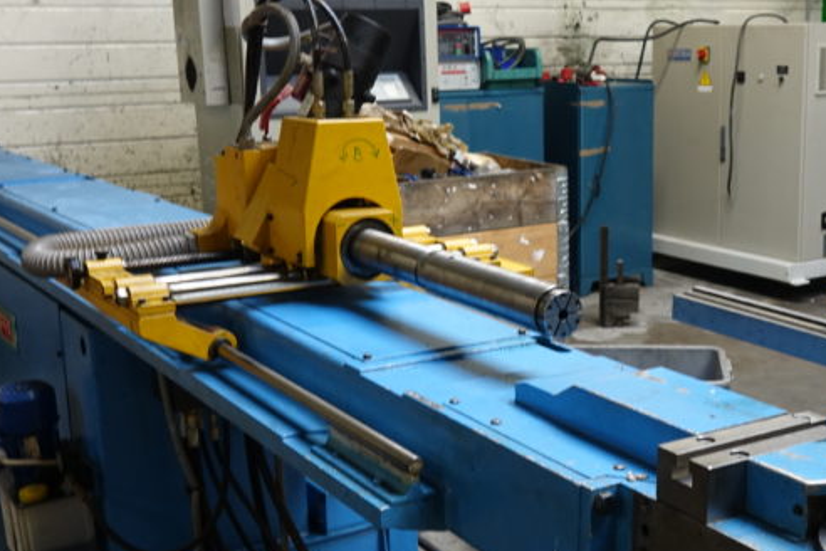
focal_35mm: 50
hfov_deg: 39.1
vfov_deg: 27.0
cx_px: 552
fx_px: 1147
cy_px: 317
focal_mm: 8.8
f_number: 2.5
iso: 400
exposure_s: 1/30
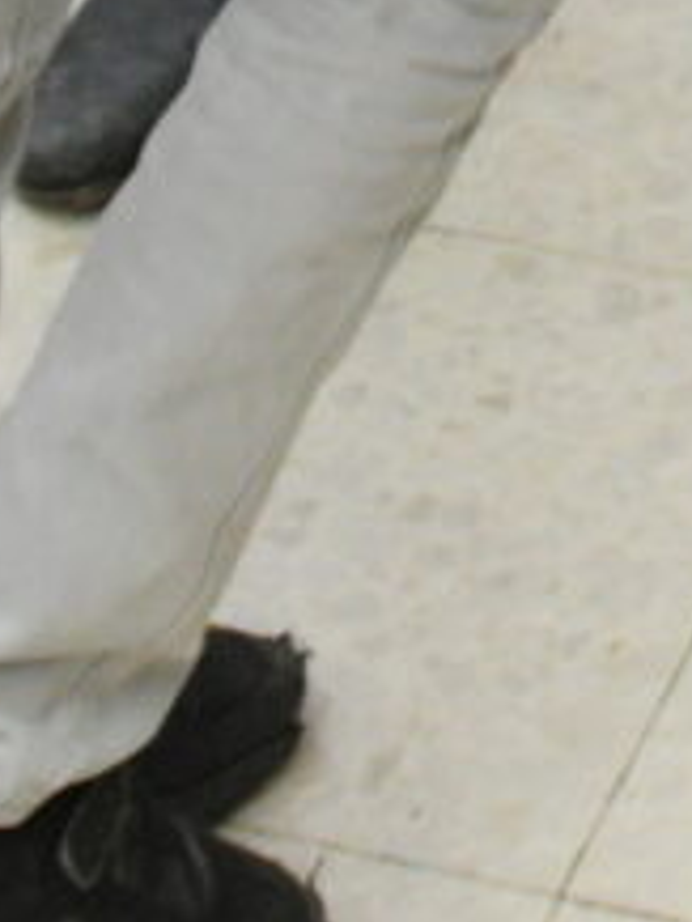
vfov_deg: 8.4
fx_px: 5139
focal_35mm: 193
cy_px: -1999
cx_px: 1562
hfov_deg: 7.3
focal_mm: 17
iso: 1600
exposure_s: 1/250
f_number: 5
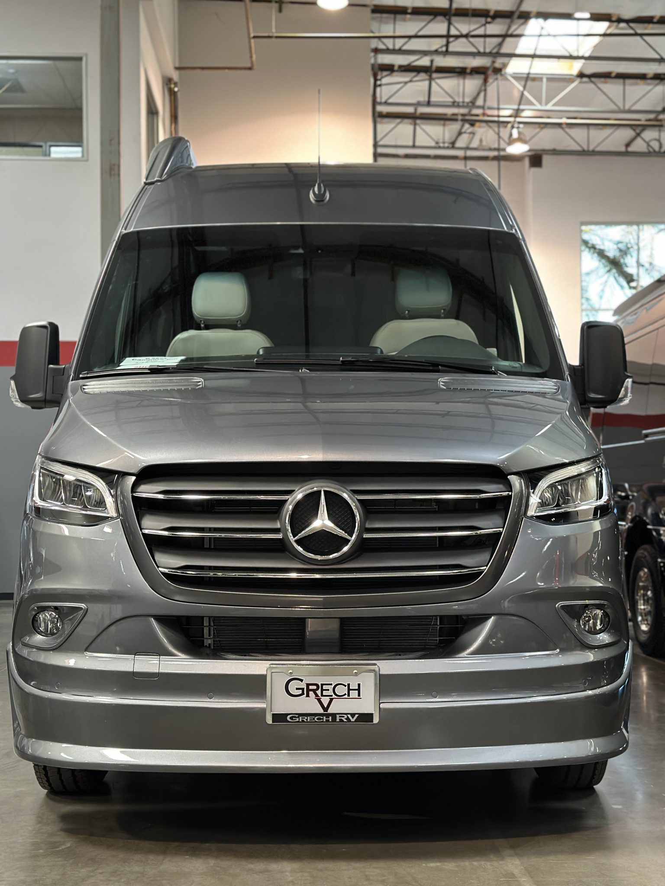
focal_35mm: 48
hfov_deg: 30.3
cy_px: 443
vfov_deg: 39.7
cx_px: 332
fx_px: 1229
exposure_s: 1/60
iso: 320
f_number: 1.78
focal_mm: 6.86
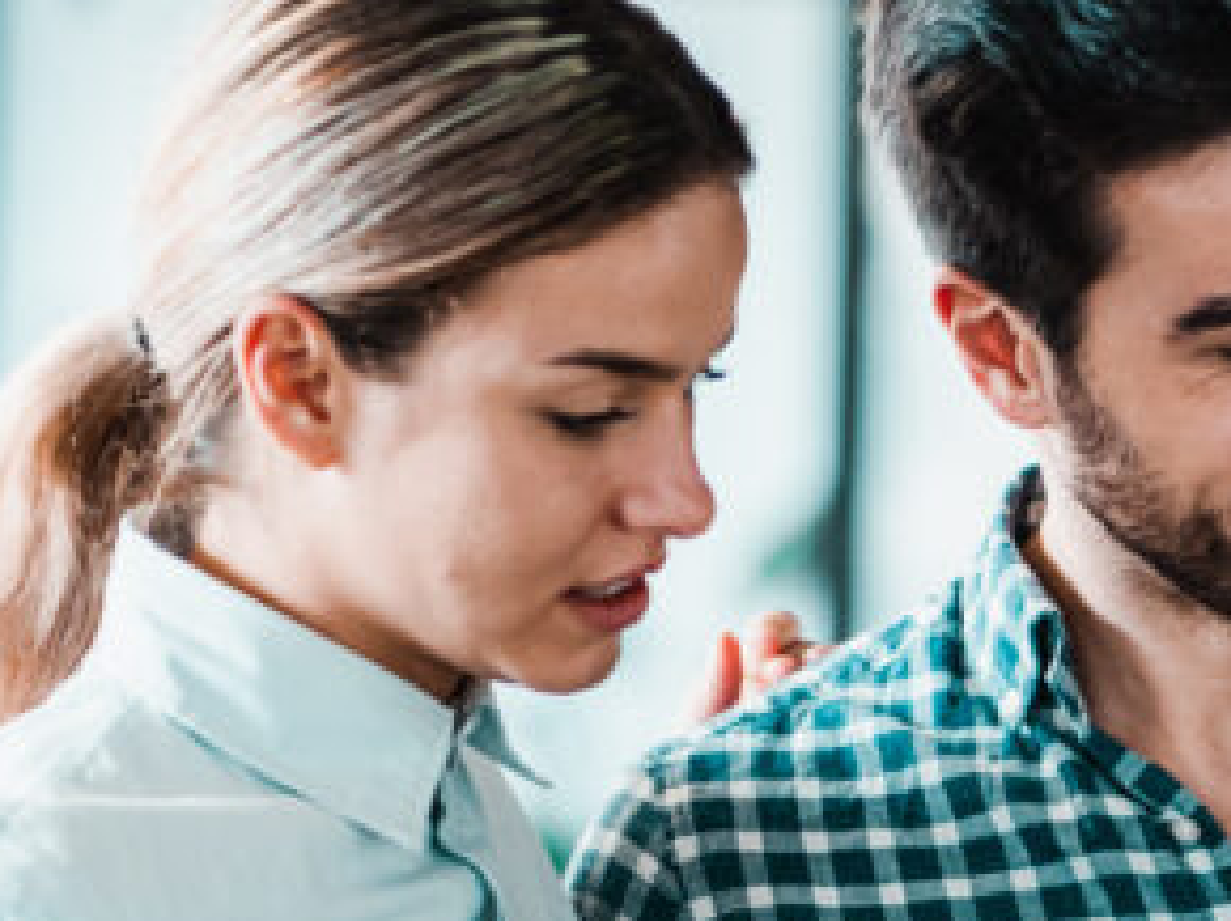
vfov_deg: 5.1
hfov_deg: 6.8
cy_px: 1076
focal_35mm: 289
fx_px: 10269
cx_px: 1520
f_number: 2
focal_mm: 85
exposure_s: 1/250
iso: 1250
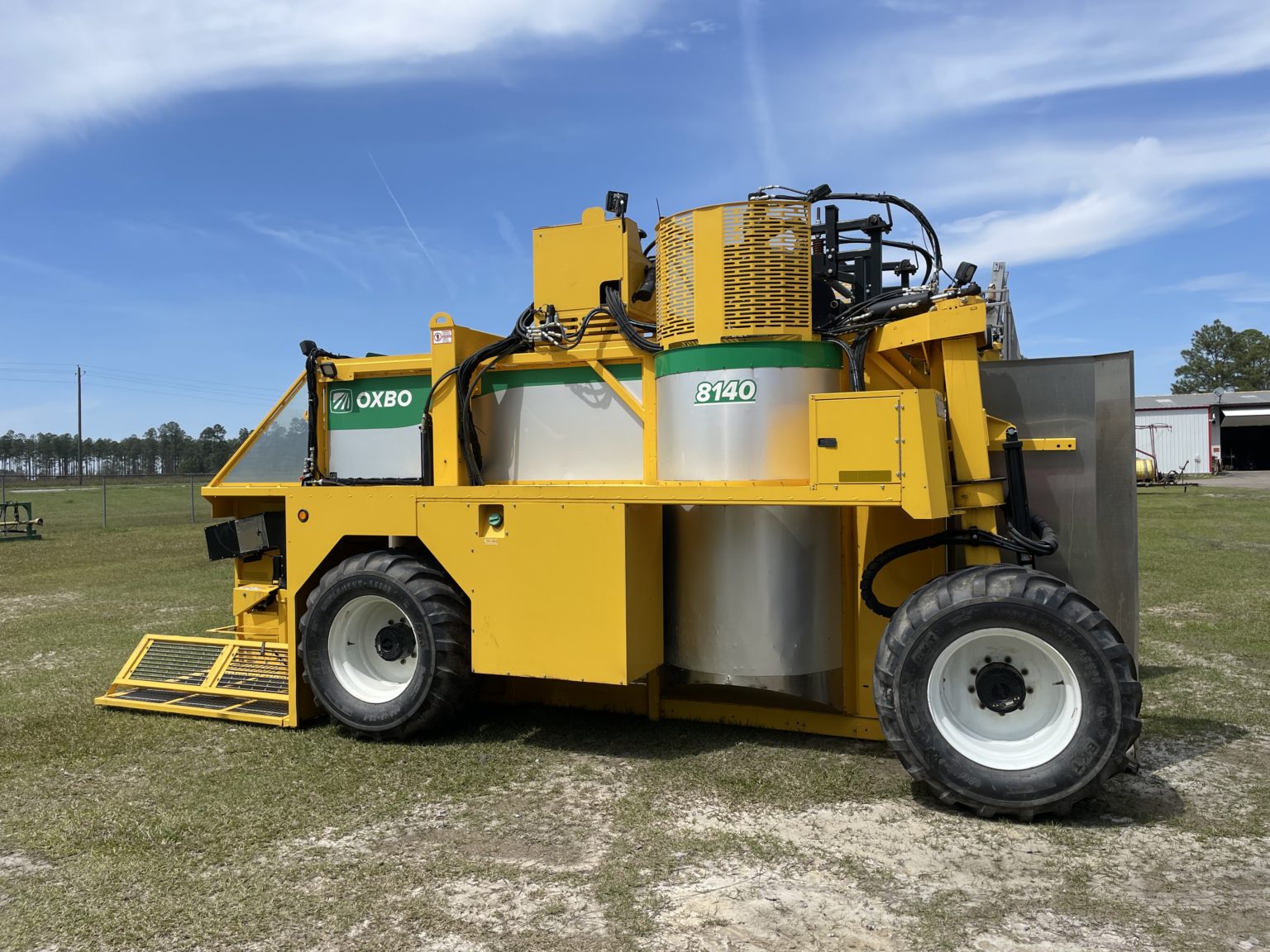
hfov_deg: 67.3
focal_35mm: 26
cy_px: 476
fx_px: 954
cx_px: 635
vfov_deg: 53.1
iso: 32
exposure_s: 1/3401
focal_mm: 4.2
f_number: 1.6
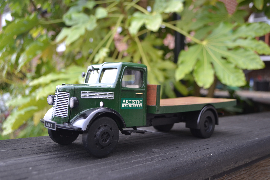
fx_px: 270
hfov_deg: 53.1
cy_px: 90
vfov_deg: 36.9
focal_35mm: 36
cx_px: 135
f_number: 4
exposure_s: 1/50
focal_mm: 24
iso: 400
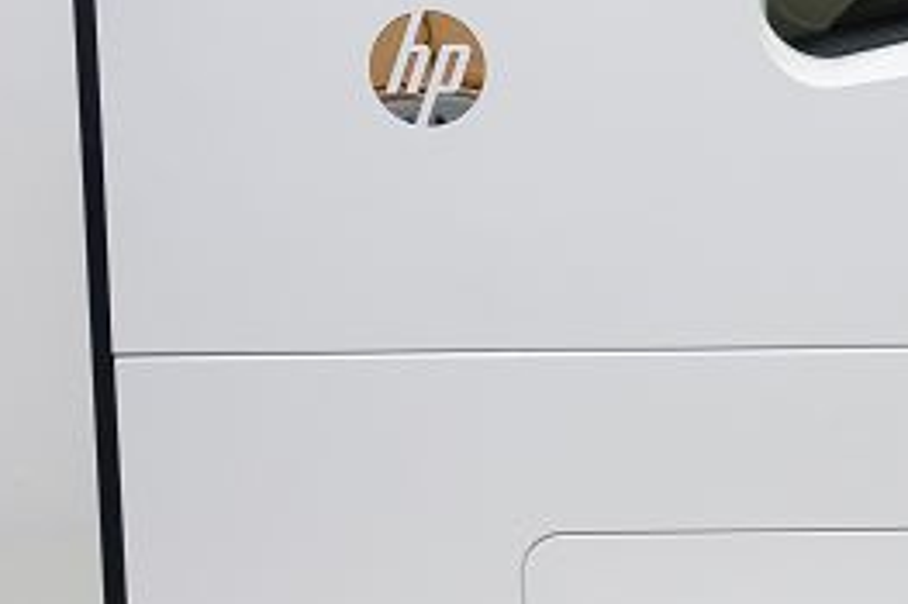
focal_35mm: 89
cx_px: 804
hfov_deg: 22.4
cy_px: 211
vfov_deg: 15.3
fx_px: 2243
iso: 800
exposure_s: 1/60
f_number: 7.1
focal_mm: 24
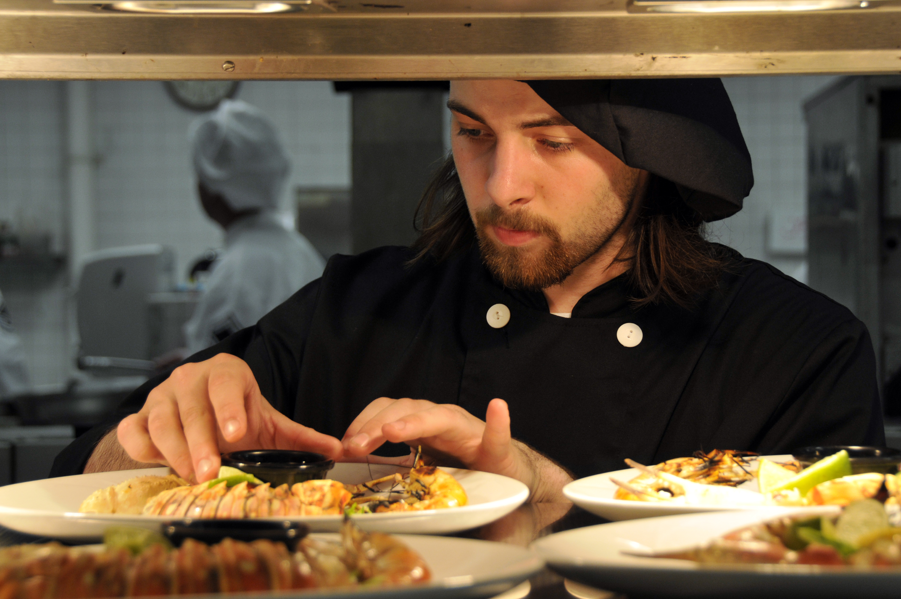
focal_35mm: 78
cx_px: 450
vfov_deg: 17.4
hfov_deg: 26.0
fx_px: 1950
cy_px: 300
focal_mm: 52
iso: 400
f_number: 4.8
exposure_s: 1/125
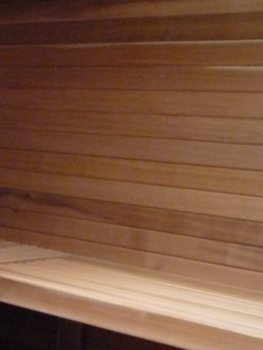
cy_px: 446
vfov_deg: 19.5
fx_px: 943
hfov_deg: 15.5
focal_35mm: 93
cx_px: -27
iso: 400
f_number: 3.3
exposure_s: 1/8
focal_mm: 5.2
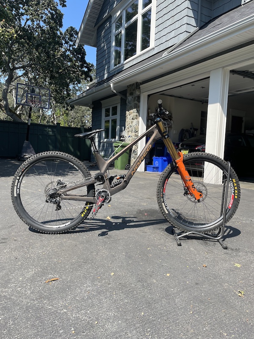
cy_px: 170
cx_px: 127
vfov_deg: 67.3
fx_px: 254
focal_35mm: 26
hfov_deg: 53.1
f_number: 1.6
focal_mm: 4.2
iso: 32
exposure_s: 1/1435
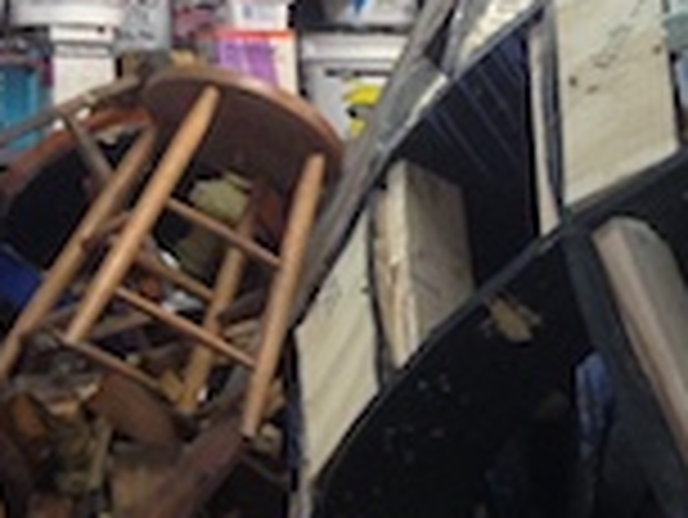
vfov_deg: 9.1
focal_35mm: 162
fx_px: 3222
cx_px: 1201
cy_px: 453
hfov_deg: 11.4
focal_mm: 4.12
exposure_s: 1/20
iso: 160
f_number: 2.4
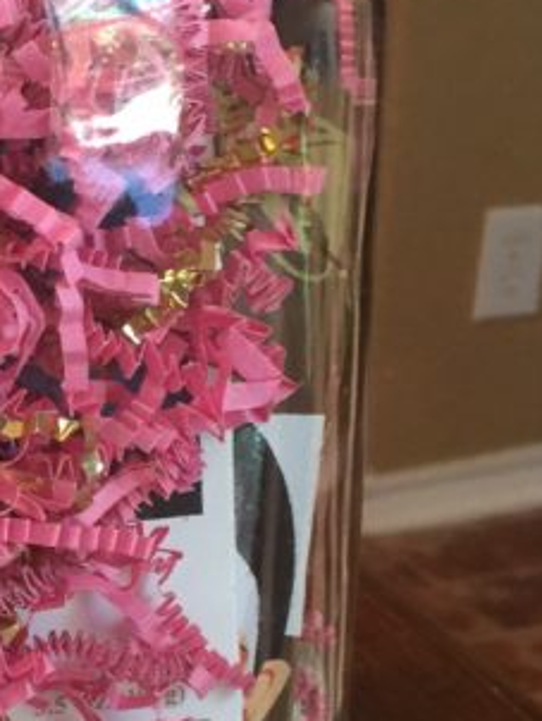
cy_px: 393
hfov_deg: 14.8
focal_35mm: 96
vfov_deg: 20.4
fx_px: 2001
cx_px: -158
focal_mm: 4.15
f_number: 2.2
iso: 80
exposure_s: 1/15
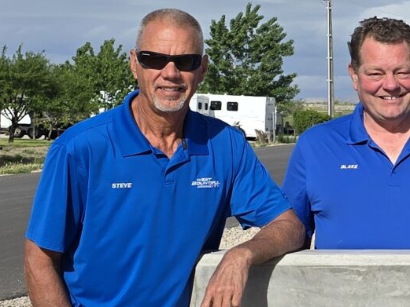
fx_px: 1339
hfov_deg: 15.7
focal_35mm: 113
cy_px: 165
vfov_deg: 13.1
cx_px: 658
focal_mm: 6.3
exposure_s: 1/1314
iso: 12
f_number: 1.7
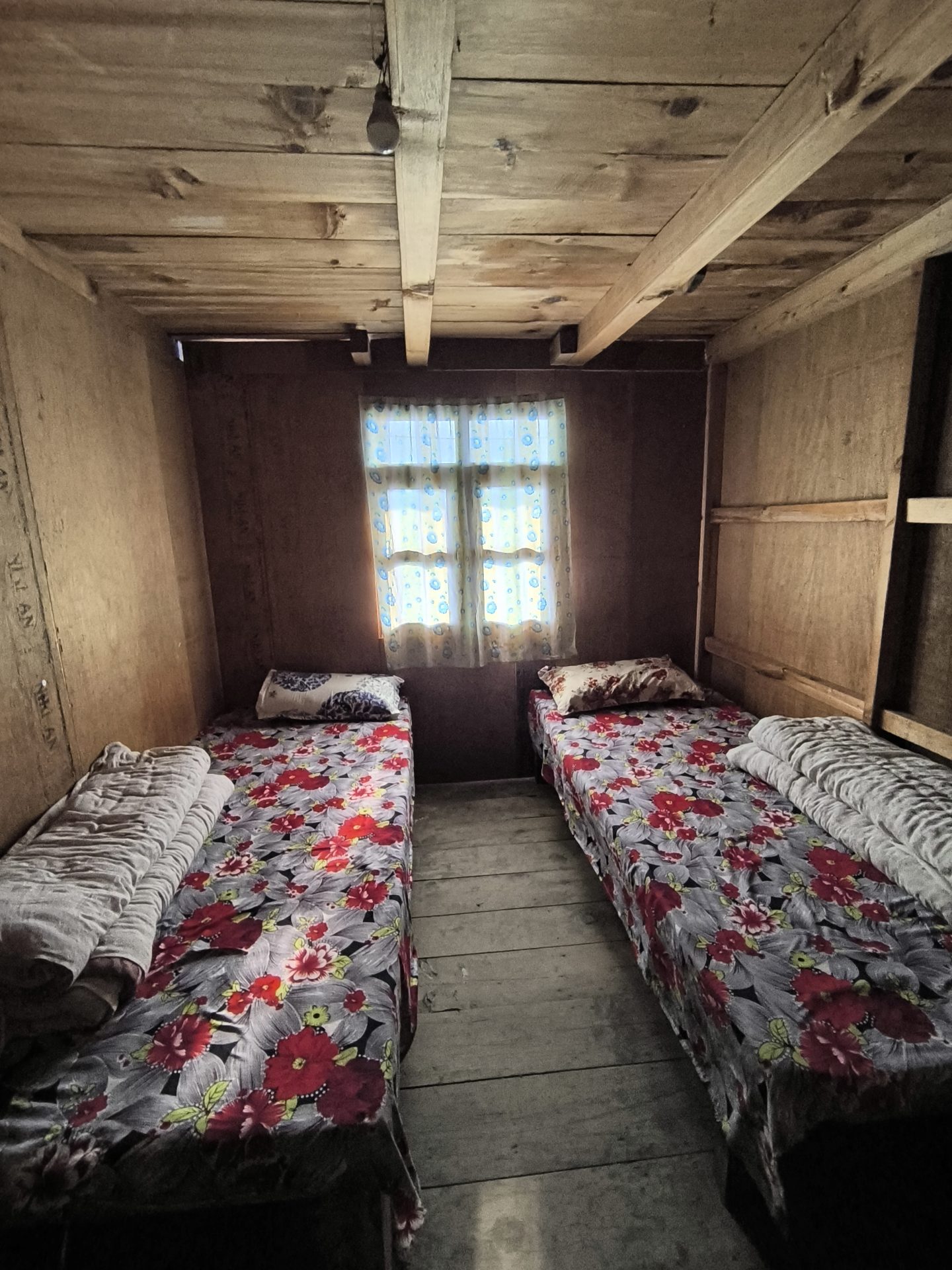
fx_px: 587
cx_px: 476
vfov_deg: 94.5
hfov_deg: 78.1
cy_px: 635
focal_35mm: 16
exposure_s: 1/33.3
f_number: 2.2
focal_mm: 1.65
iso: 320
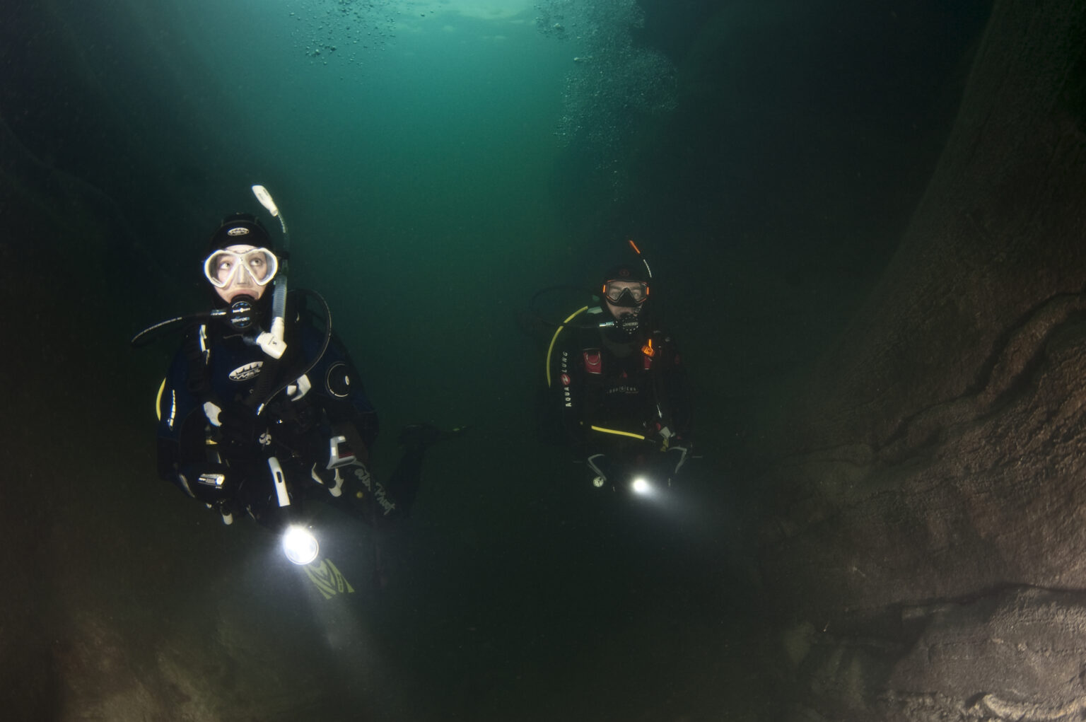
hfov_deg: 100.4
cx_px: 543
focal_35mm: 15
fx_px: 452
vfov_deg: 77.2
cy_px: 361
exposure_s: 1/80
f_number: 6.3
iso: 200
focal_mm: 10
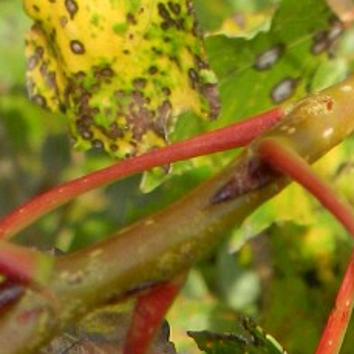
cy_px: -540
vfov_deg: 10.1
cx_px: 226
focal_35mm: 148
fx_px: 1712
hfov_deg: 11.8
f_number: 3.7
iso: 160
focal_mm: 5.6
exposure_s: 1/800
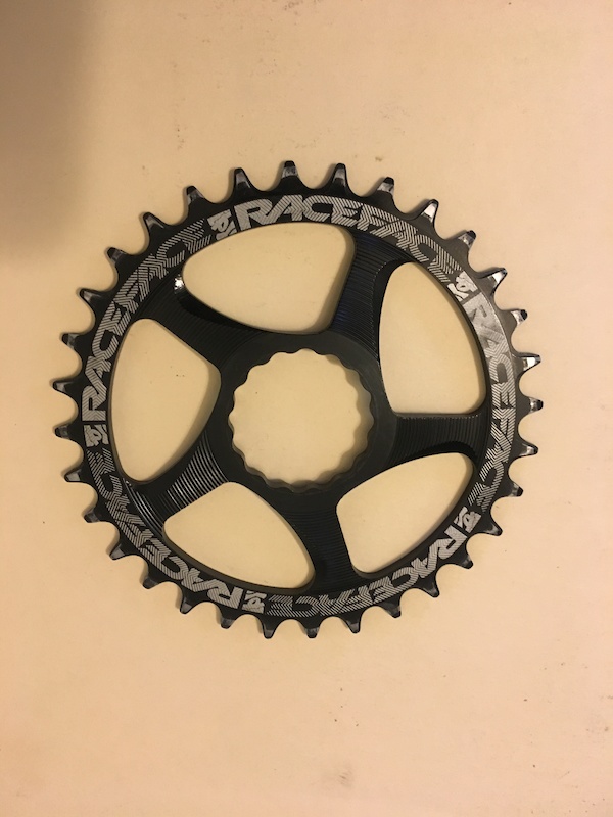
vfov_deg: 61.7
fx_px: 685
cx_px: 306
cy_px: 408
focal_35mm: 29
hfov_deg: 48.2
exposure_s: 1/30
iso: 125
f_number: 2.2
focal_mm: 4.15
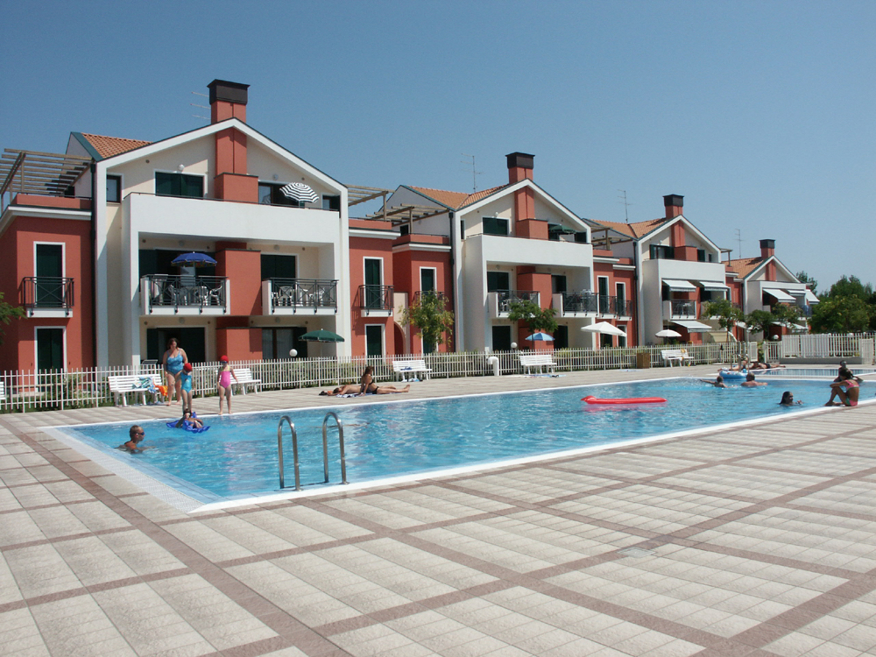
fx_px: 734
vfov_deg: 48.2
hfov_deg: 61.7
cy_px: 328
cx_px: 438
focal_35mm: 29
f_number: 8
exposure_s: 1/750
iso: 100
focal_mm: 7.48
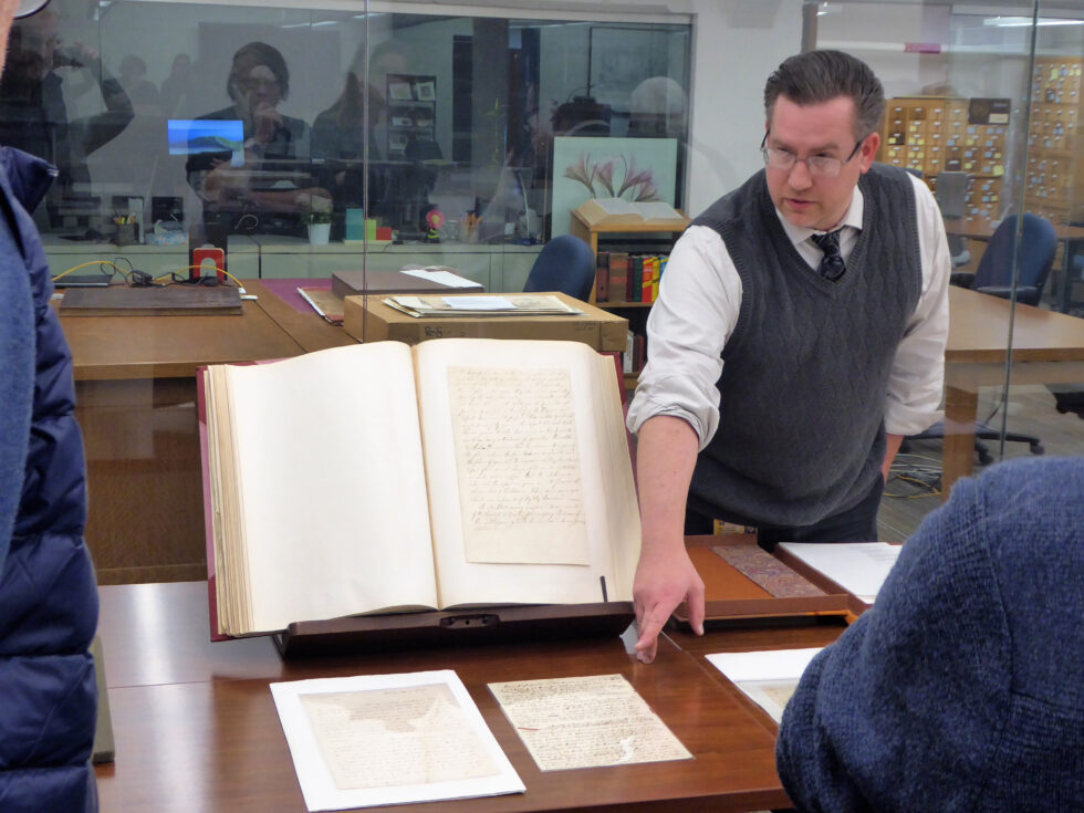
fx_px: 1691
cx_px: 542
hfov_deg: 35.5
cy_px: 406
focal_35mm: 54
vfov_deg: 27.0
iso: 400
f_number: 4.1
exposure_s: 1/20
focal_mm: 9.6
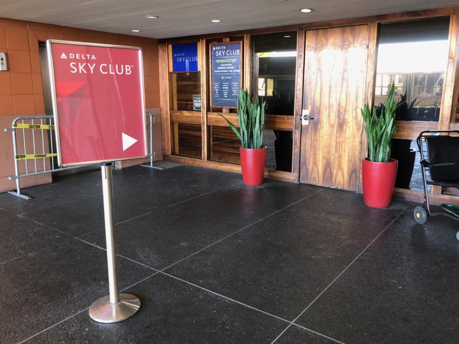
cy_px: 167
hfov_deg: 61.6
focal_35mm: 29
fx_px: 385
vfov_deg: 48.2
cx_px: 226
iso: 40
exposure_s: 1/15
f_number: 1.8
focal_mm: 4
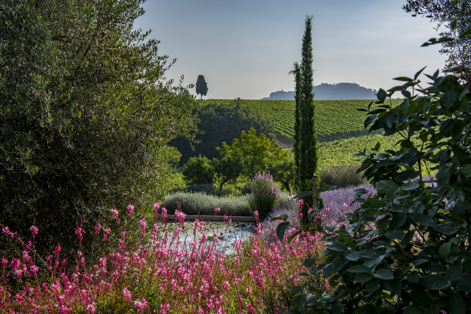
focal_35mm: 42
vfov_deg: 31.9
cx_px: 236
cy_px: 157
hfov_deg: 46.4
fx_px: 549
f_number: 7.1
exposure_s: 1/125
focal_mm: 42
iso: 100
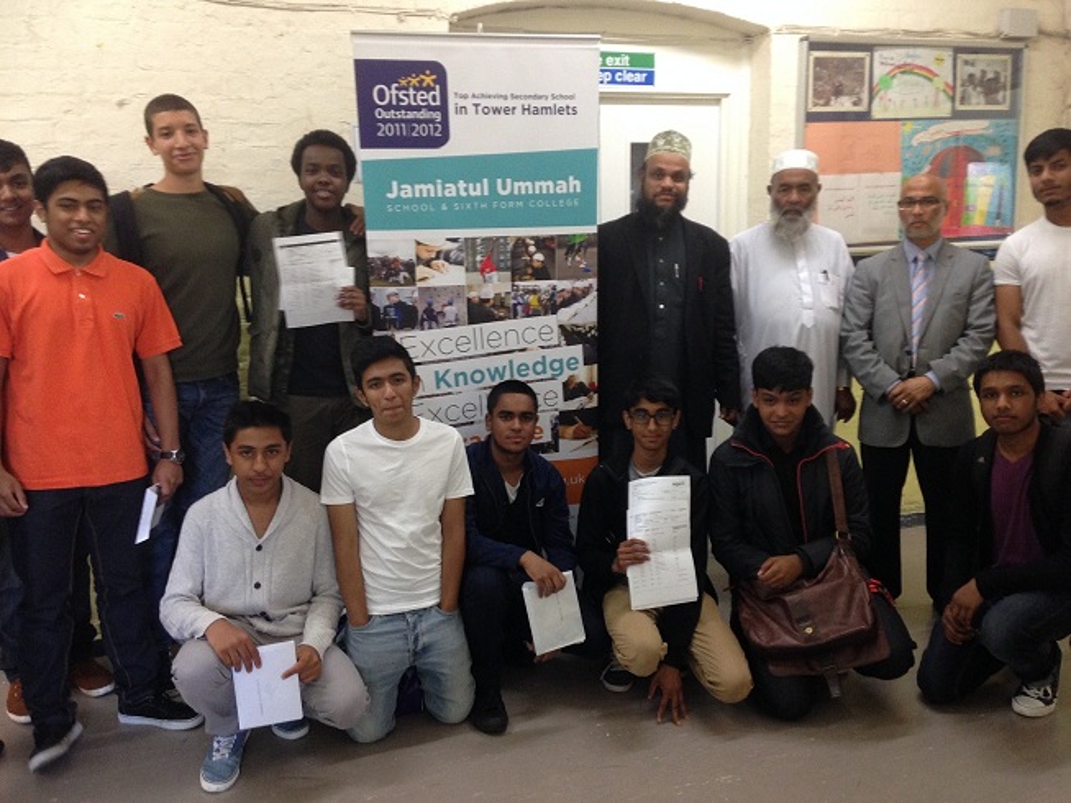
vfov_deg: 43.0
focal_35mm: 33
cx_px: 536
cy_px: 402
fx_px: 1021
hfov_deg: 55.3
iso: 160
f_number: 2.4
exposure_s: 1/20
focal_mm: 4.12
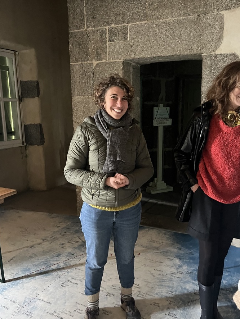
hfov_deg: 46.7
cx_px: 136
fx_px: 277
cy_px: 161
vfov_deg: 59.9
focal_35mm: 30
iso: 800
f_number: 1.6
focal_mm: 5.1
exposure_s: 1/30
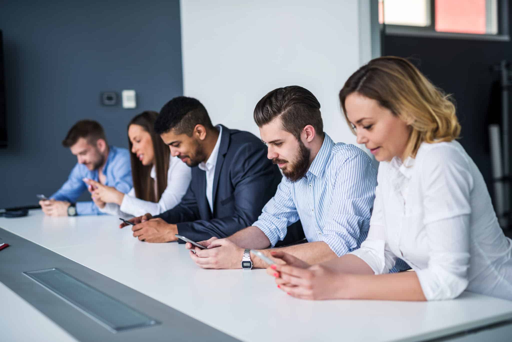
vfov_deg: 27.0
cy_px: 171
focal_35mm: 50
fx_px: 711
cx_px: 256
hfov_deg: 39.6
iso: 200
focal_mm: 50
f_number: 2
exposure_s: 1/800
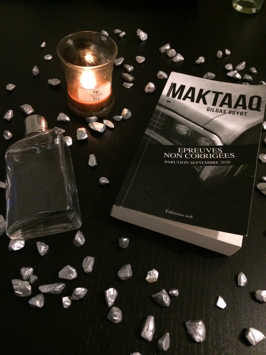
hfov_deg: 48.2
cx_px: 133
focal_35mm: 29
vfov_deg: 61.7
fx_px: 297
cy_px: 178
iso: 400
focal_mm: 4.15
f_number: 2.2
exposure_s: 1/17
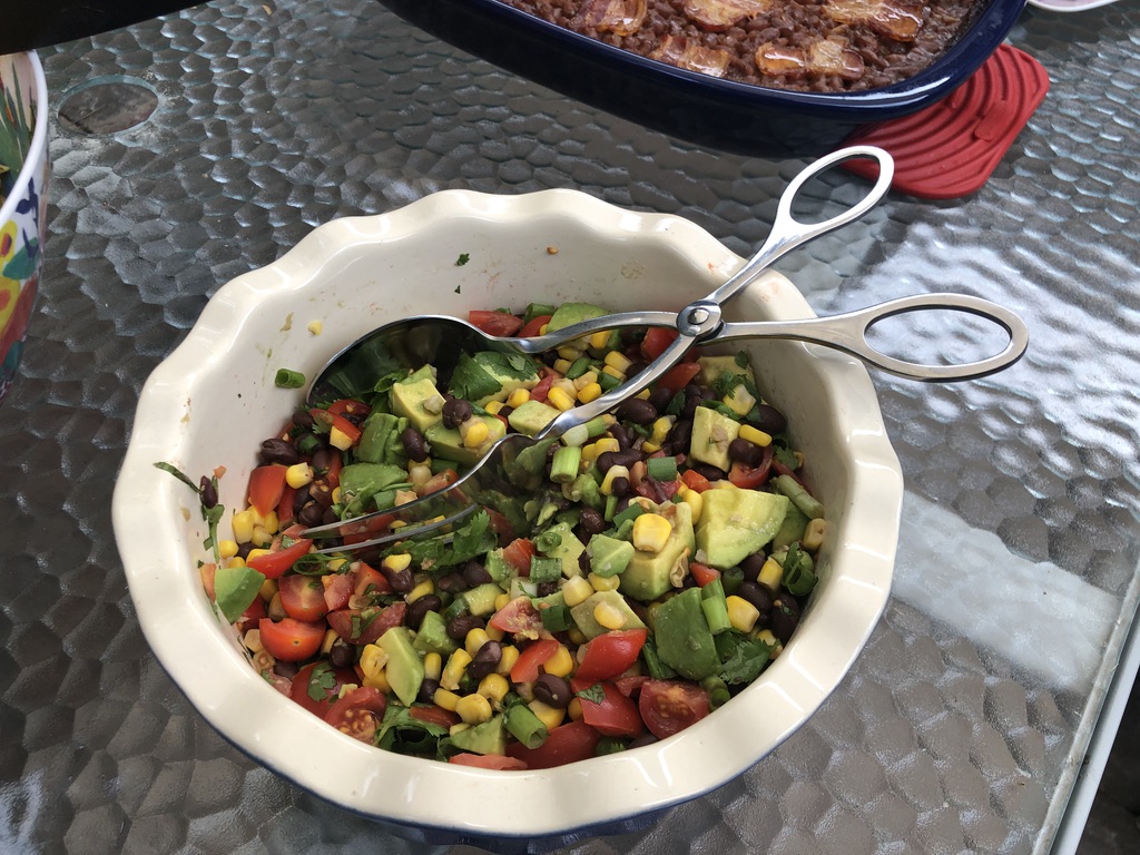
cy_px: 428
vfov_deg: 49.7
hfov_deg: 63.4
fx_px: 922
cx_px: 570
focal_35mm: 28
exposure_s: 1/120
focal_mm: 4
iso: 32
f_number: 1.8
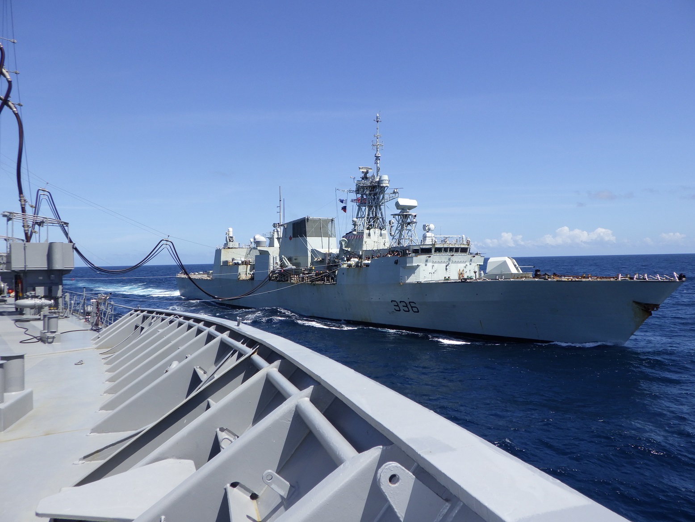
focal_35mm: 28
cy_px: 261
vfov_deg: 49.7
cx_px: 348
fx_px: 562
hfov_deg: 63.4
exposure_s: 1/800
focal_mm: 5
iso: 125
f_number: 4.2
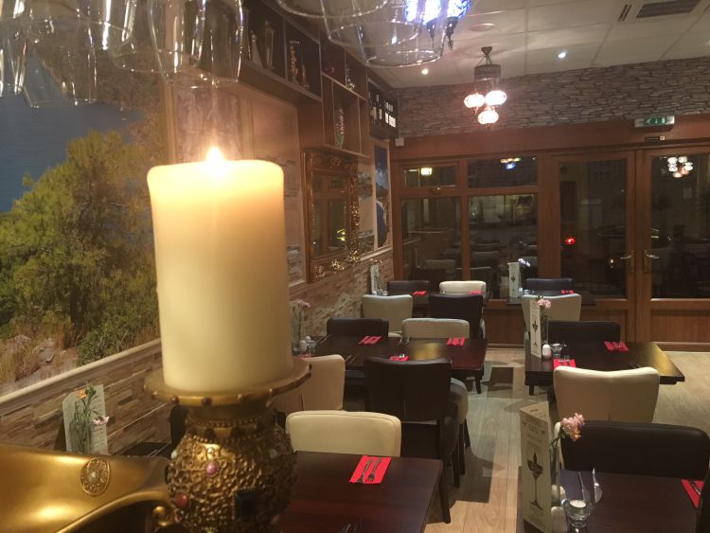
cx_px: 355
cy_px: 266
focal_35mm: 29
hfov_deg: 61.6
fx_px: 595
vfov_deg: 48.3
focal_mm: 4.15
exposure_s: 1/20
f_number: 2.2
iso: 200
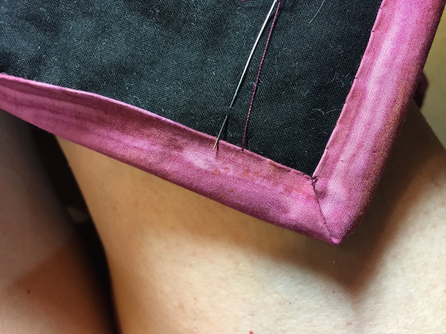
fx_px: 374
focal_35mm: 29
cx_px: 223
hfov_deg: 61.7
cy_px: 167
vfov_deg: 48.2
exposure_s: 1/30
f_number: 2.2
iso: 200
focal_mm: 4.15
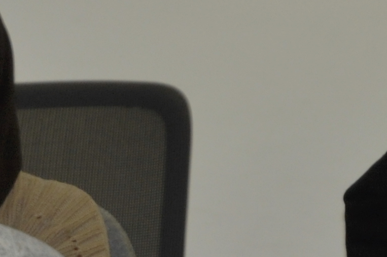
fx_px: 6336
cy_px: 606
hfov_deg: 3.5
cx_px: 396
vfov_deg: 2.3
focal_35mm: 590
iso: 800
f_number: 4.5
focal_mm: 70
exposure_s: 1/60
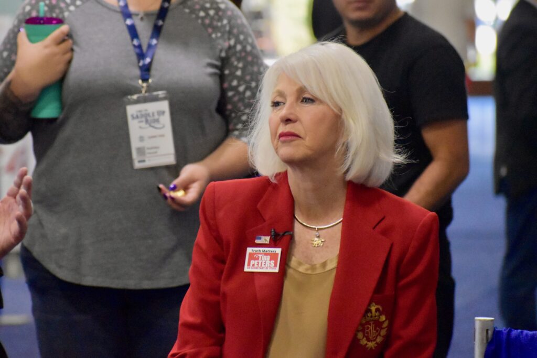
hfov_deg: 7.6
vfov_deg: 5.1
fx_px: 4028
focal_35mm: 270
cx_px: 268
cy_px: 179
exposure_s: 1/500
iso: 6400
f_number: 5.3
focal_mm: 180
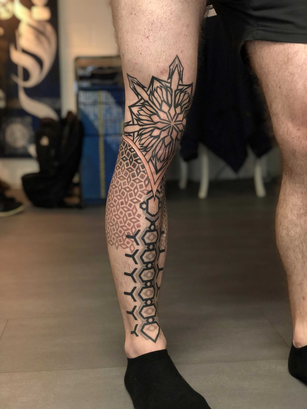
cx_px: 154
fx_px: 615
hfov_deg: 28.0
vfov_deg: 36.8
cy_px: 204
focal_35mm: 52
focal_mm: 6
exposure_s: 1/14
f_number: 2.4
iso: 160
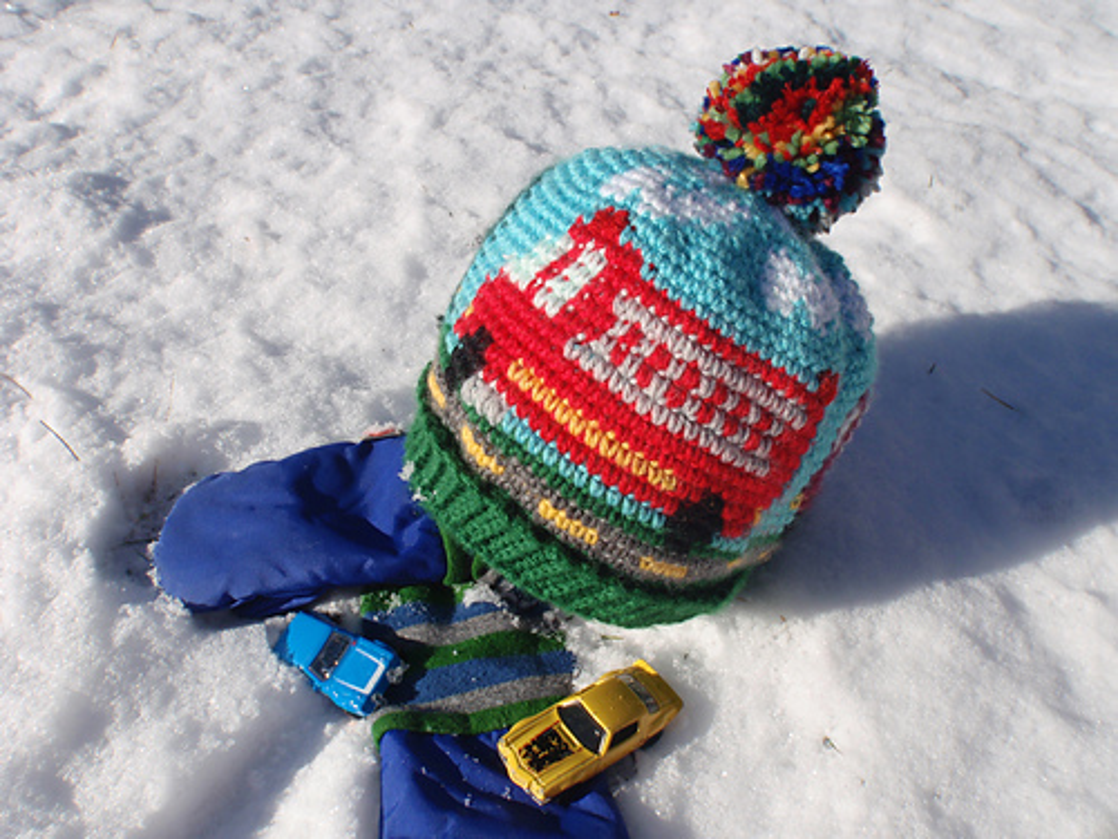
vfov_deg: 49.7
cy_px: 420
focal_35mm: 28
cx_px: 559
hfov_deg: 63.4
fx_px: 904
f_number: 5
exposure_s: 1/500
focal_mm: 5
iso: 64
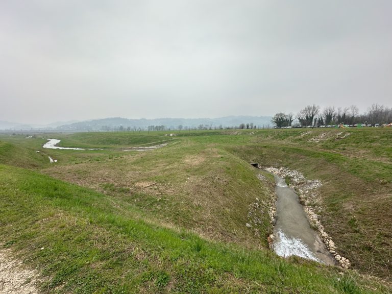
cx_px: 196
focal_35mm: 14
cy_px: 147
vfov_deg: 85.7
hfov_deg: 102.1
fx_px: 159
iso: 40
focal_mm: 2.22
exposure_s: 1/855
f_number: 2.2
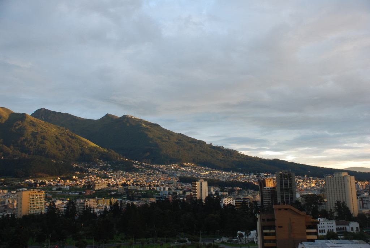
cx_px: 185
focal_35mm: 42
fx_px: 432
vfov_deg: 32.0
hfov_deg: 46.4
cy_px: 124
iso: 220
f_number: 4
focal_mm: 28
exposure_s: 1/60
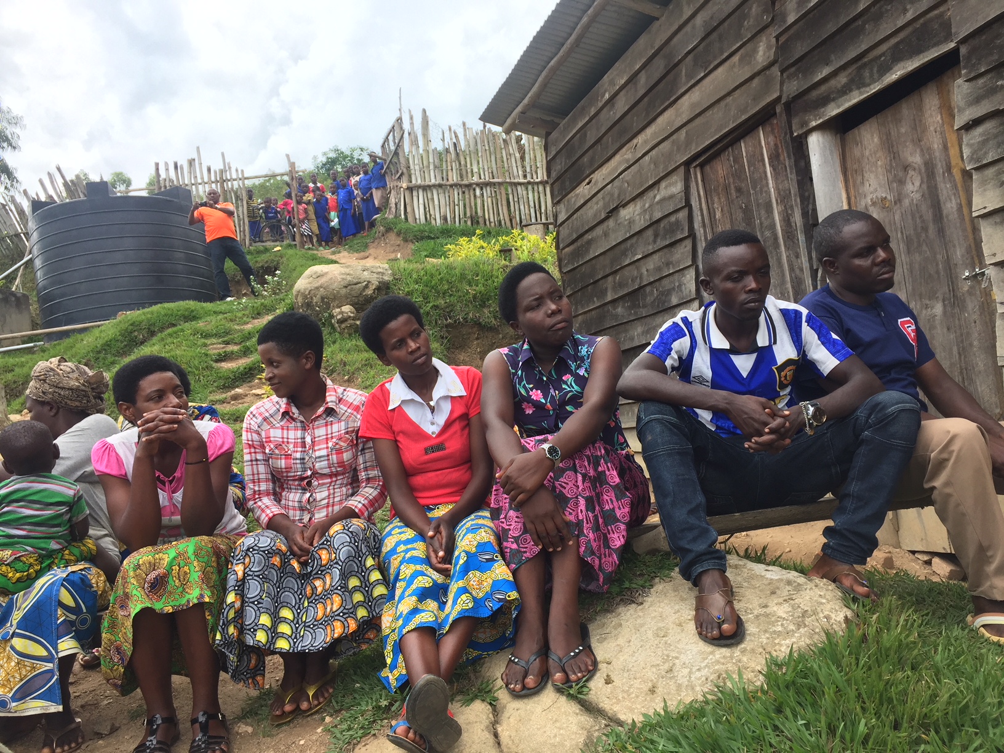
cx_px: 502
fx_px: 841
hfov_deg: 61.7
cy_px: 376
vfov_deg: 48.2
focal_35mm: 29
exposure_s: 1/608
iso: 32
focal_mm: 4.15
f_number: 2.2
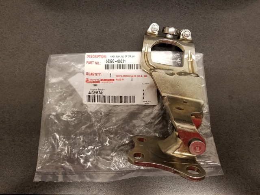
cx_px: 130
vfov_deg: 53.1
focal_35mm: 26
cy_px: 98
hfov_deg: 67.3
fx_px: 195
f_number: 1.7
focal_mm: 4.3
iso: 200
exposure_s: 1/40
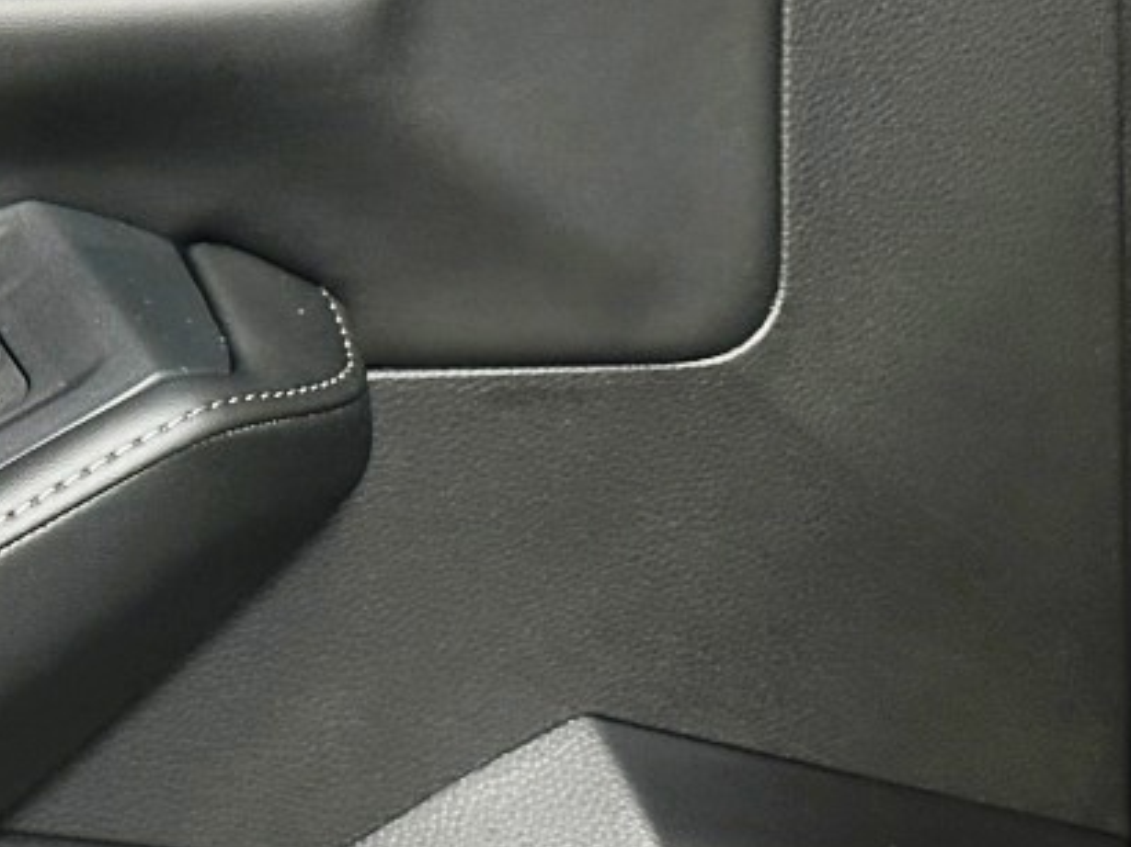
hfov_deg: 15.9
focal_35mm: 120
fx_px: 3918
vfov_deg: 12.3
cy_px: 301
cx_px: -163
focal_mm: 6.86
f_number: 1.78
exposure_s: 1/24
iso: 640
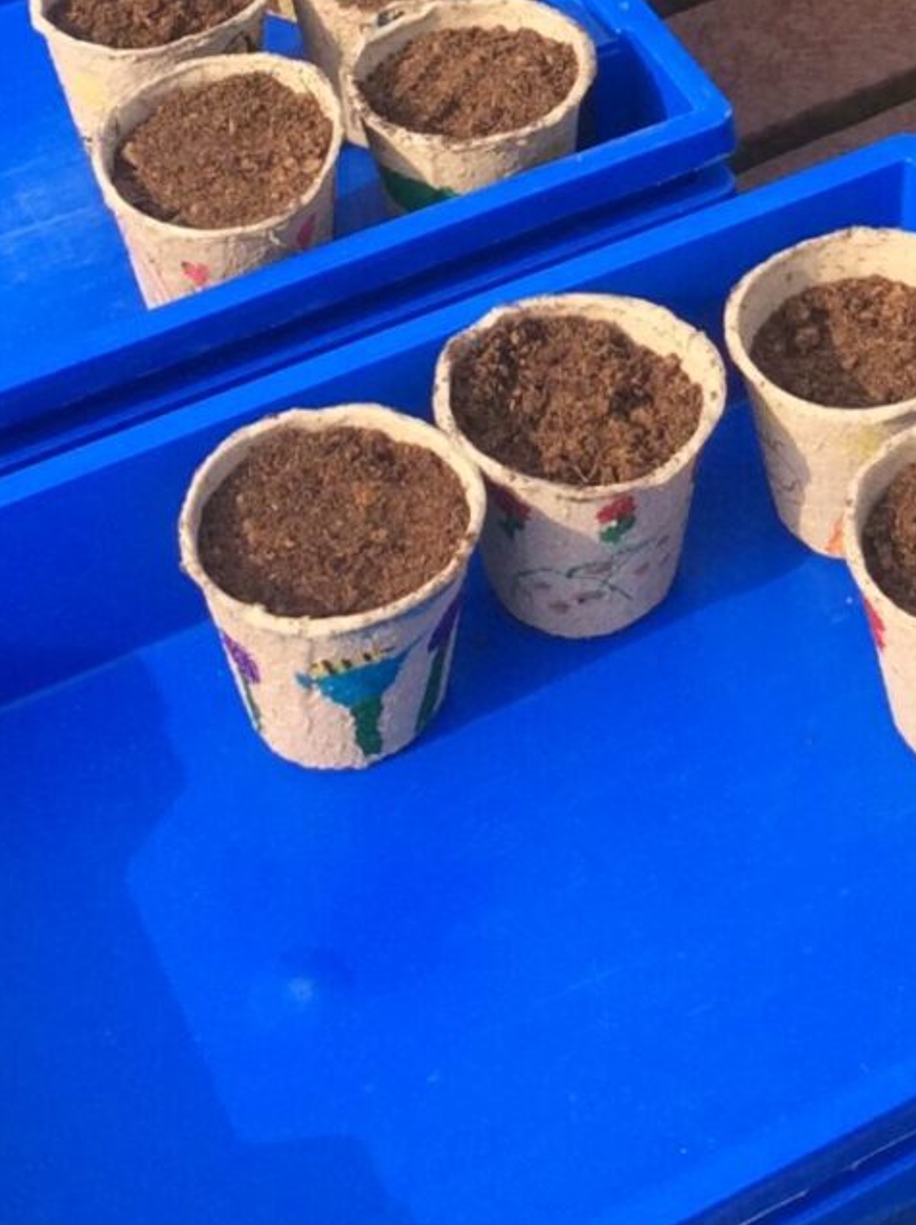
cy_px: -350
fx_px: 3145
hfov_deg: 16.3
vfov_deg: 20.2
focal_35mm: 89
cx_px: 897
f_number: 2.4
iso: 32
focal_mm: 3.3
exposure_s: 1/572
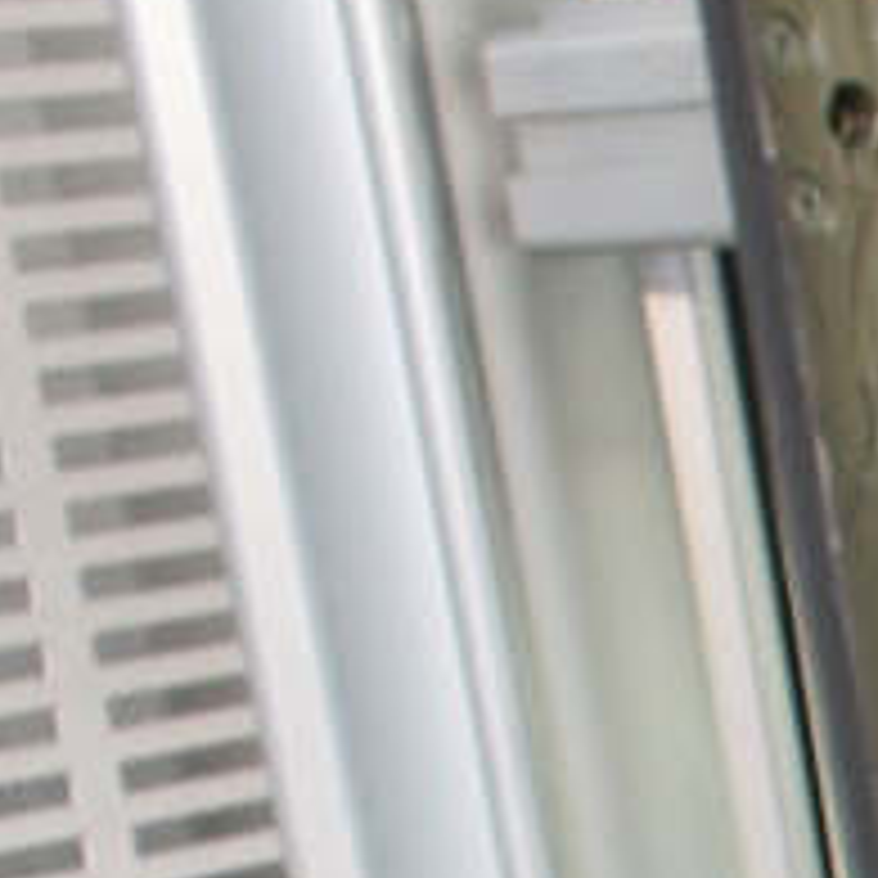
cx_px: 3096
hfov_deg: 7.0
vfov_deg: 7.8
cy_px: 2046
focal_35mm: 210
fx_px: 6026
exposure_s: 1/5
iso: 200
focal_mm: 20
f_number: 5.6
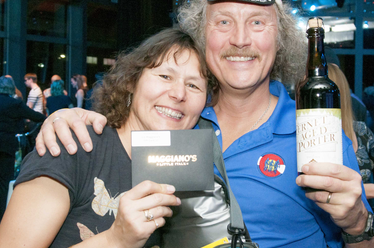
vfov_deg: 22.2
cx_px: 193
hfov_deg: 32.9
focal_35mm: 61
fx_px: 633
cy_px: 107
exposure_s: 1/60
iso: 400
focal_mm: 28
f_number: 5.6
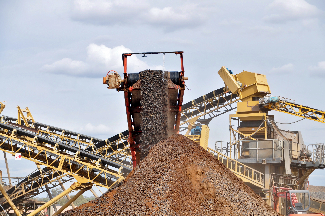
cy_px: 108
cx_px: 162
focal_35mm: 117
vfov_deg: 11.7
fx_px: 1055
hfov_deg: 17.5
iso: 200
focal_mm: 78
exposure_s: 1/250
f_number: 10
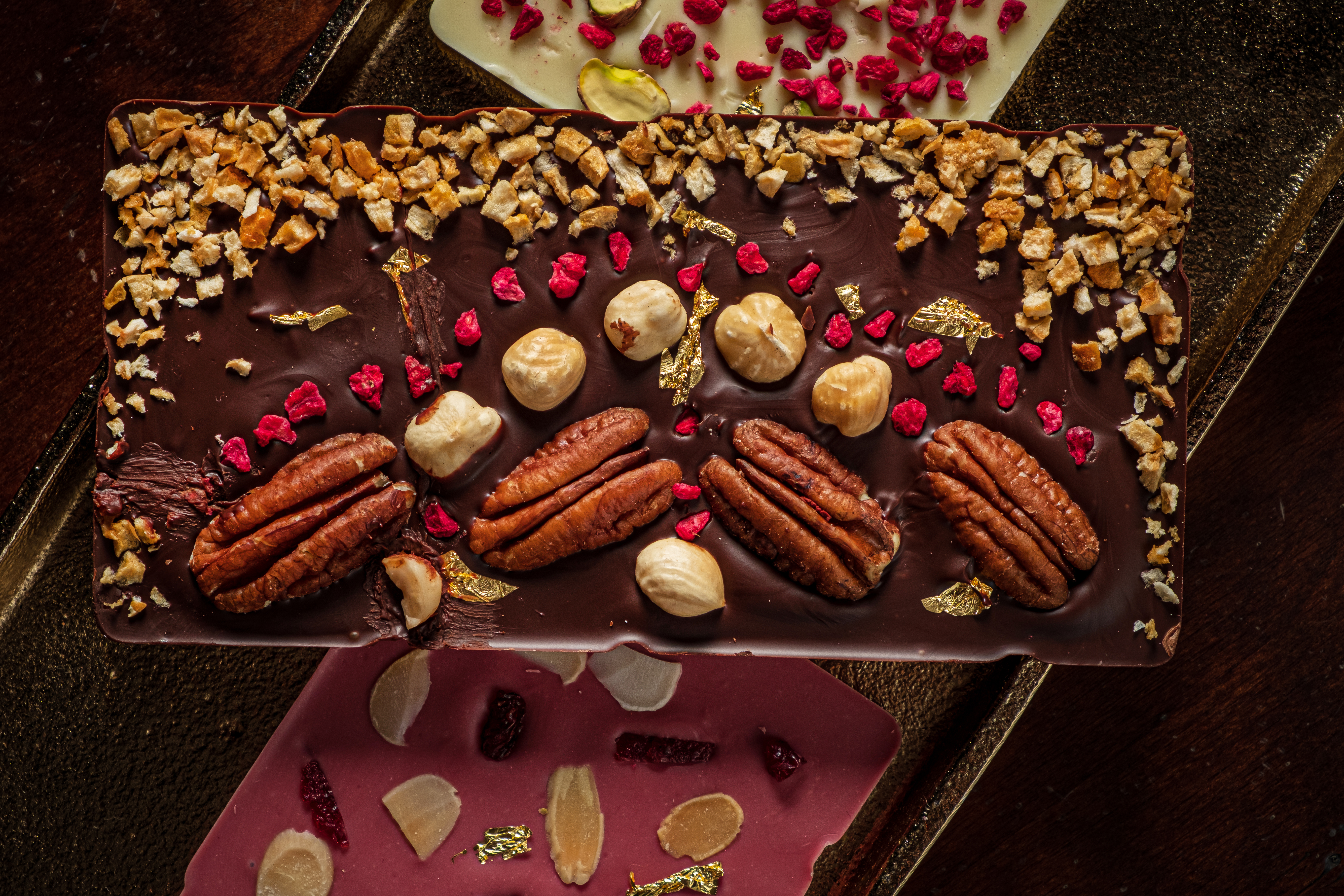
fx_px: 3434
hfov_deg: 22.1
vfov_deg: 14.9
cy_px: 440
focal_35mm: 92
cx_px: 653
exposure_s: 1/125
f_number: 9
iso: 200
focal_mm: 55
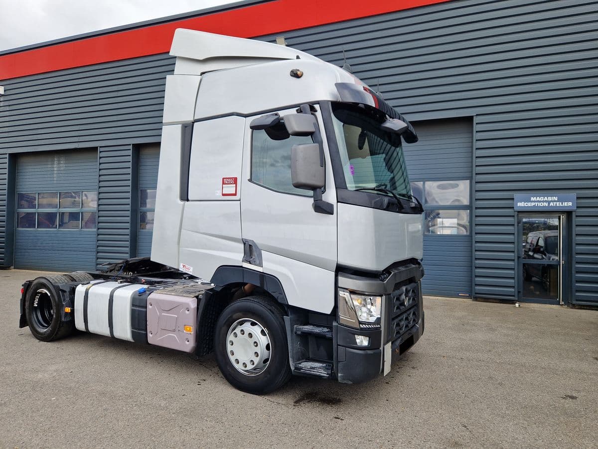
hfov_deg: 73.9
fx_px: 397
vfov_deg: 58.9
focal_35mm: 23
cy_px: 224
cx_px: 299
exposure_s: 1/2278
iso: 50
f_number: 1.8
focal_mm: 5.4
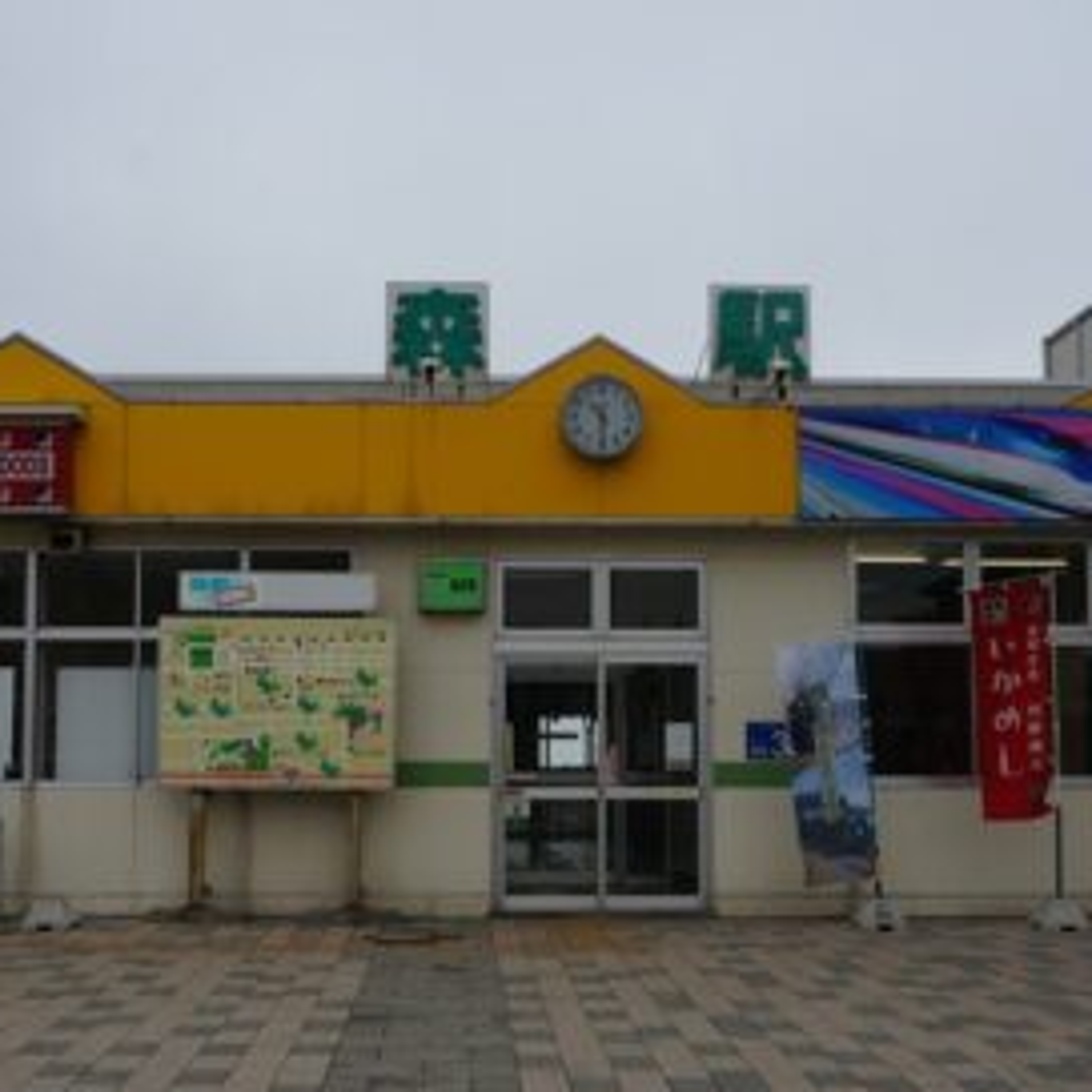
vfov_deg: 37.4
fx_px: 1606
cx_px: 498
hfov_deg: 37.5
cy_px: 670
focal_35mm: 45
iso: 100
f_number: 13
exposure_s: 1/125
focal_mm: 16
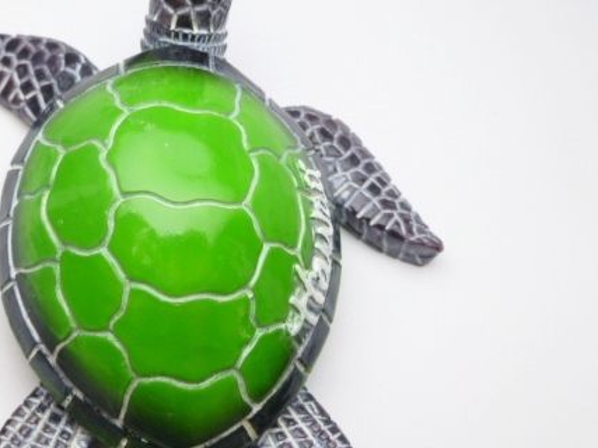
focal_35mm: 42
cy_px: 202
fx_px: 725
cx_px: 165
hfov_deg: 43.7
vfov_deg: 34.3
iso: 80
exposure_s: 1/30
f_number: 3.3
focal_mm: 5
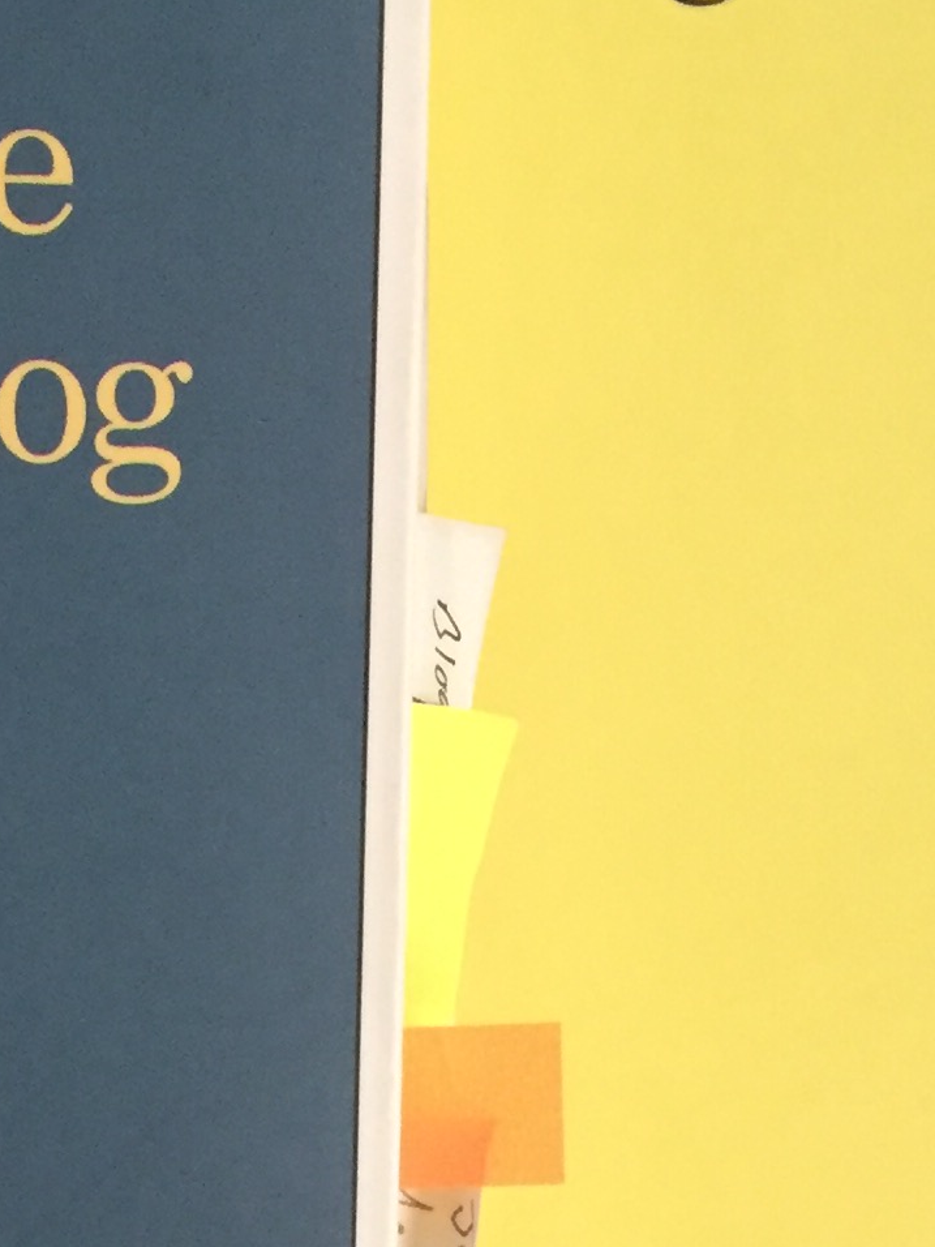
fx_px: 3565
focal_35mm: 99
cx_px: 111
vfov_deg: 19.3
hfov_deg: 14.8
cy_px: 1229
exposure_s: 1/24
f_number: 2.2
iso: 250
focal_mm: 4.15
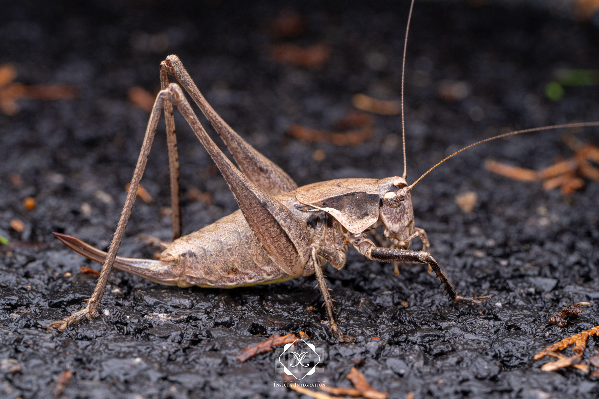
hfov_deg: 19.5
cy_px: 200
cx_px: 300
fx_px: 1747
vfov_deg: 13.0
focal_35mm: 105
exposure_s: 1/250
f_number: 16
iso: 200
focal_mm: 105
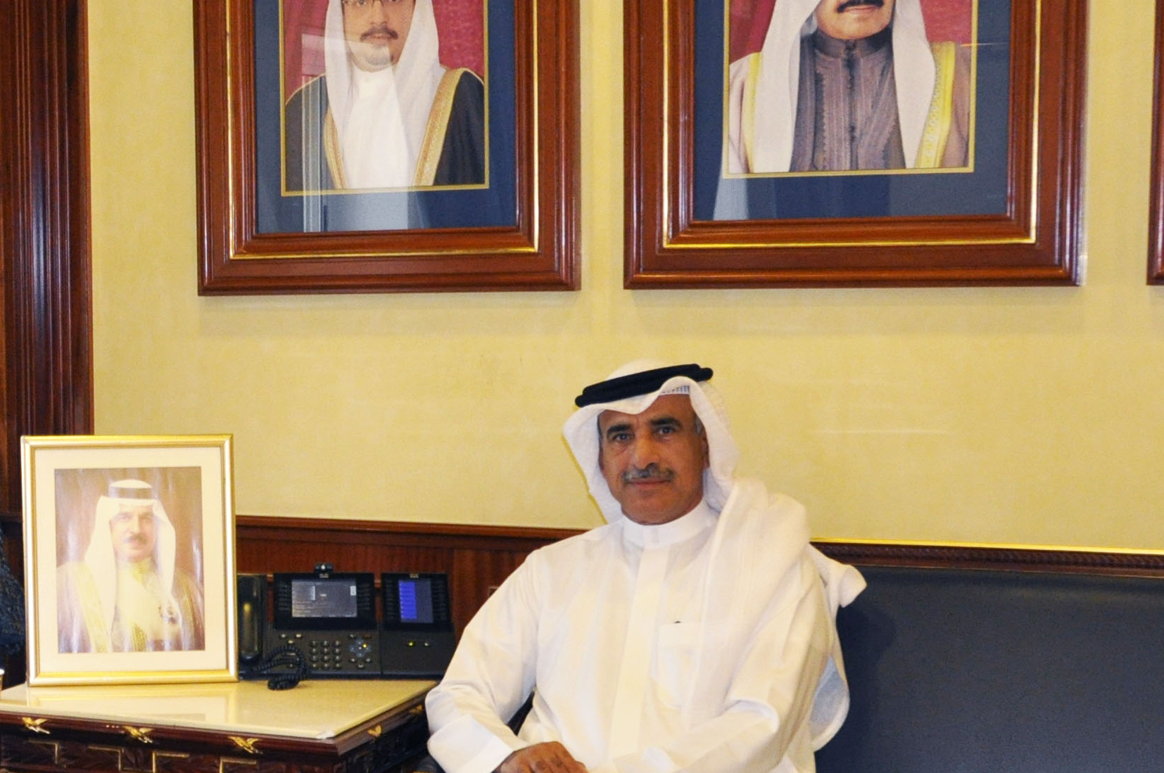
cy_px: 558
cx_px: -133
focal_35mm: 70
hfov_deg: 26.5
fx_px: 2261
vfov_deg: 19.3
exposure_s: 1/60
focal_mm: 18
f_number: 4
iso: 800
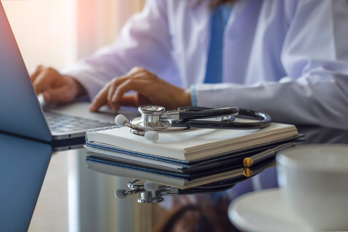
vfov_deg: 18.2
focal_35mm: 75
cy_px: 116
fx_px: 725
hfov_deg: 27.0
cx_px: 174
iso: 200
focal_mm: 50
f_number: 2.8
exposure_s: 1/100
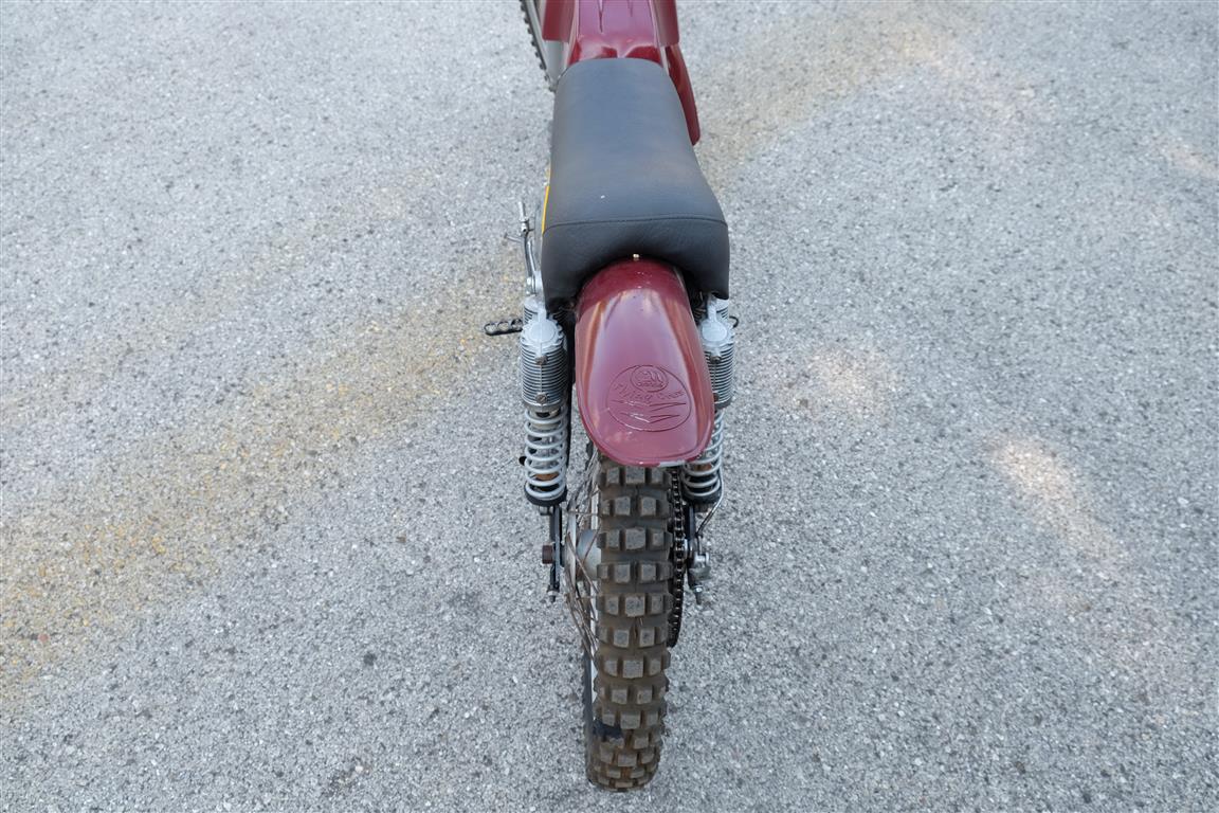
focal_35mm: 28
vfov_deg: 46.4
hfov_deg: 65.5
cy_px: 406
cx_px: 610
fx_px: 948
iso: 200
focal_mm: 18.8
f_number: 5
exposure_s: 1/125
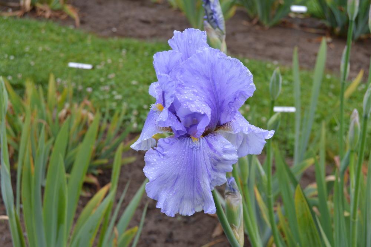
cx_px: 186
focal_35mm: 57
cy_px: 124
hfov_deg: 35.1
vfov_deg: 23.7
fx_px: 587
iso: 250
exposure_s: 1/125
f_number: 8
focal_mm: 38
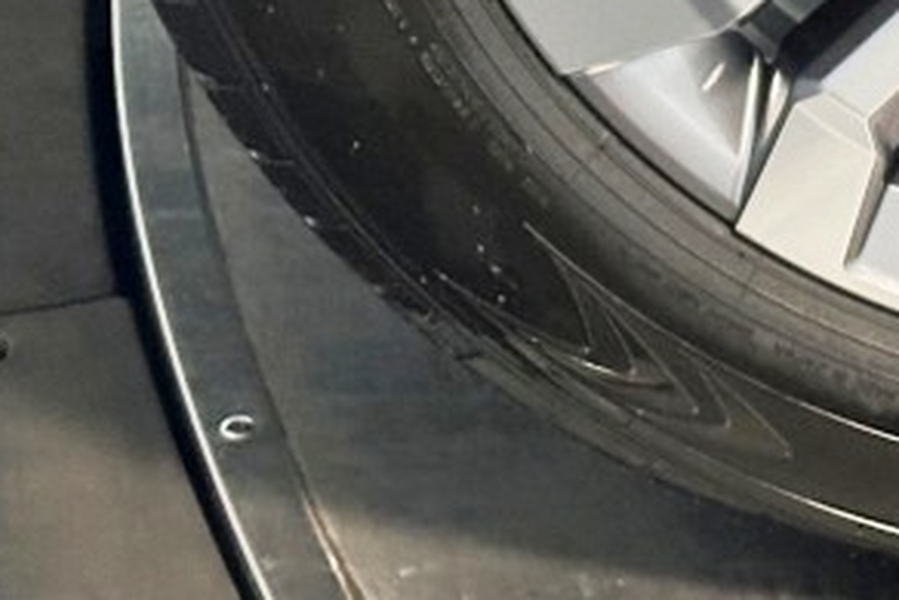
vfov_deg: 7.6
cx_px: 1167
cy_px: -431
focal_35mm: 175
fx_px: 4372
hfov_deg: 11.4
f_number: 1.78
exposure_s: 1/30
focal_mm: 6.86
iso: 500
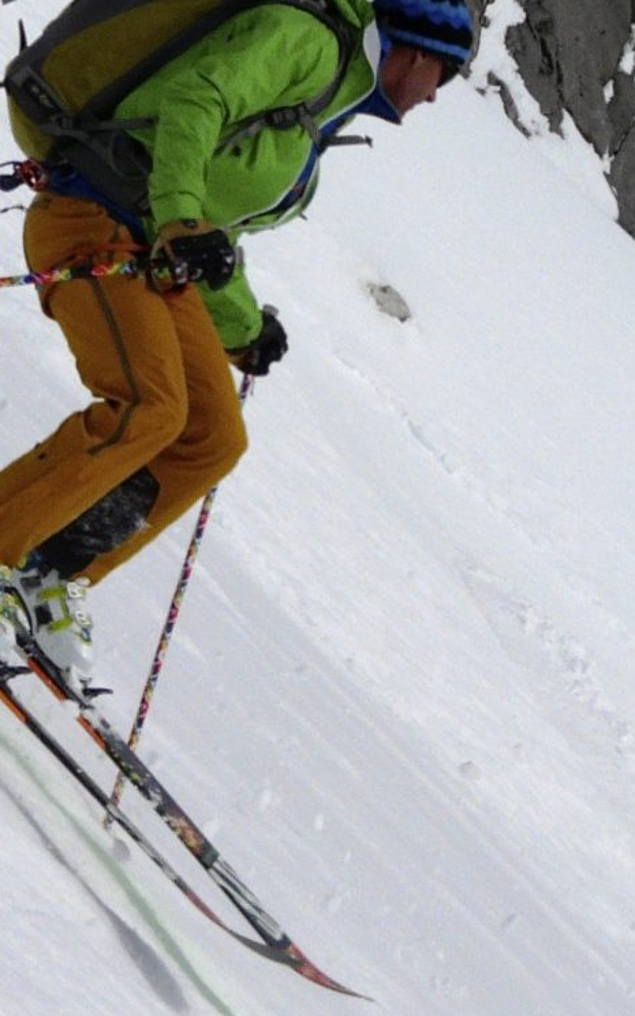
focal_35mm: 269
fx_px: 7448
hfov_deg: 4.9
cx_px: 268
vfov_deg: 7.8
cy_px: 388
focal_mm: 20.2
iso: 100
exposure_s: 1/1000
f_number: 8
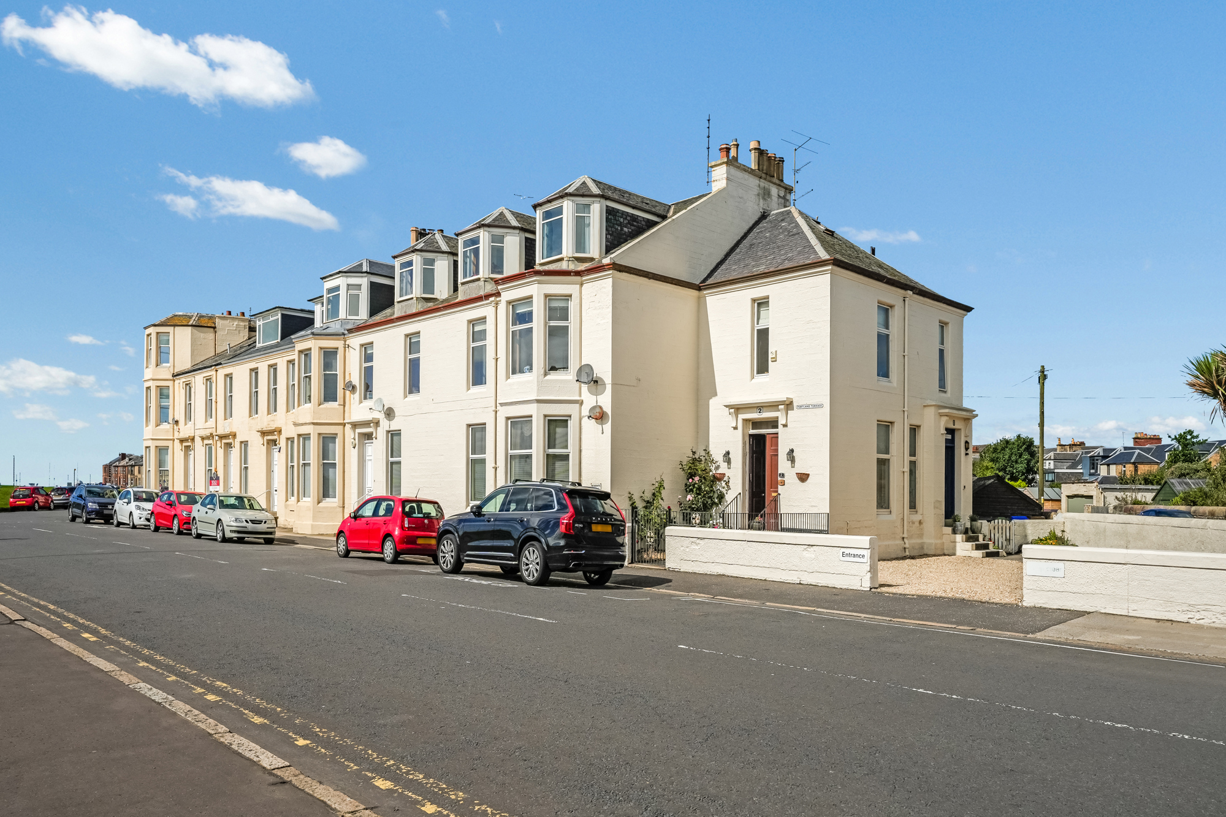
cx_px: 613
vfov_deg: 53.1
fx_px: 817
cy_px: 408
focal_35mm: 24
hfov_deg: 73.7
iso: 640
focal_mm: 24
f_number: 8
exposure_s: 1/5000
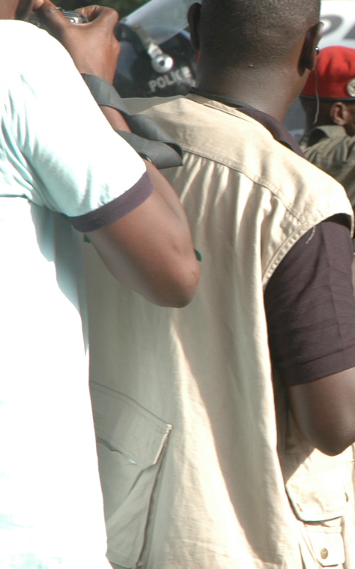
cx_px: 466
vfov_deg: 9.9
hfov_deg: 6.1
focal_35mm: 212
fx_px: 3284
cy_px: 213
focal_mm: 70
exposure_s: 1/200
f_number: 7.1
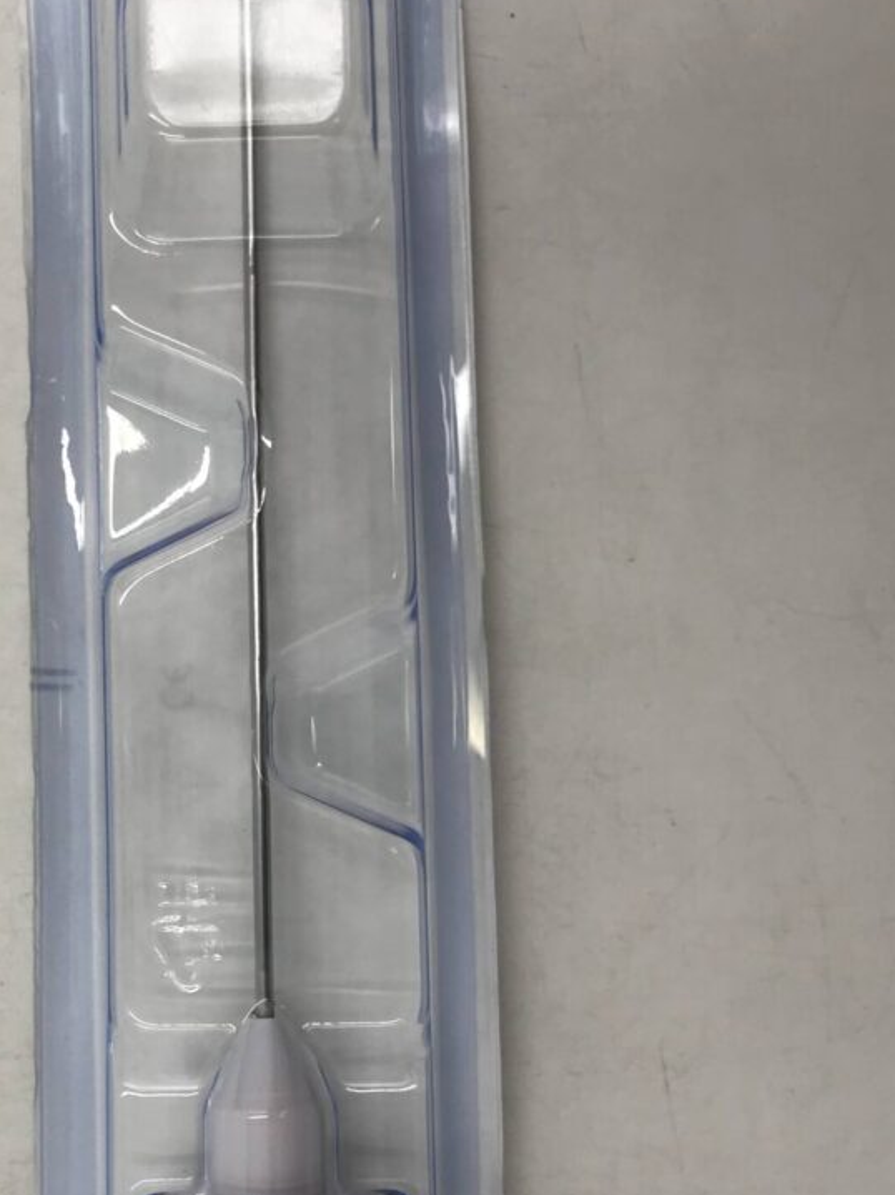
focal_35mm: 52
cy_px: 771
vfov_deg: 36.5
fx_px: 1794
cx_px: 218
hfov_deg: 27.6
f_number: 1.8
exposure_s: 1/120
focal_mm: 3.99
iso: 25
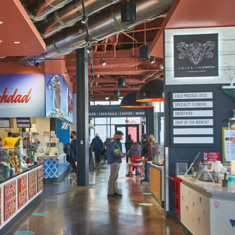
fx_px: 422
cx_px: 43
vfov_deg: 31.1
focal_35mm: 55
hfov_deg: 30.3
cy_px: 130
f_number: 2.8
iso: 1000
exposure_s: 1/250
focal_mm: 35
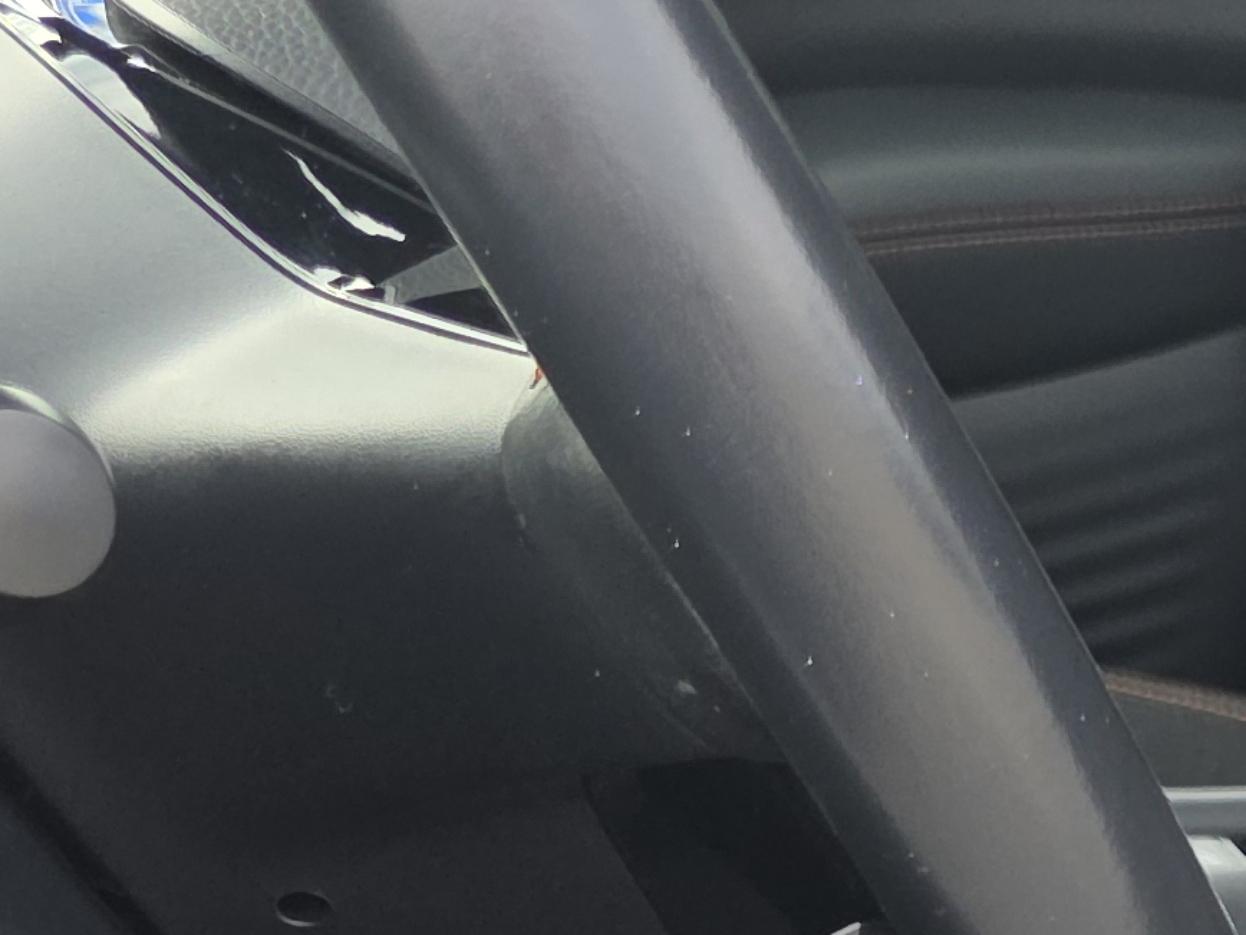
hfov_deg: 15.2
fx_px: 3815
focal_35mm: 106
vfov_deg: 12.8
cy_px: 1656
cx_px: 2449
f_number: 1.7
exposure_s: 1/180
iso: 32
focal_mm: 6.3
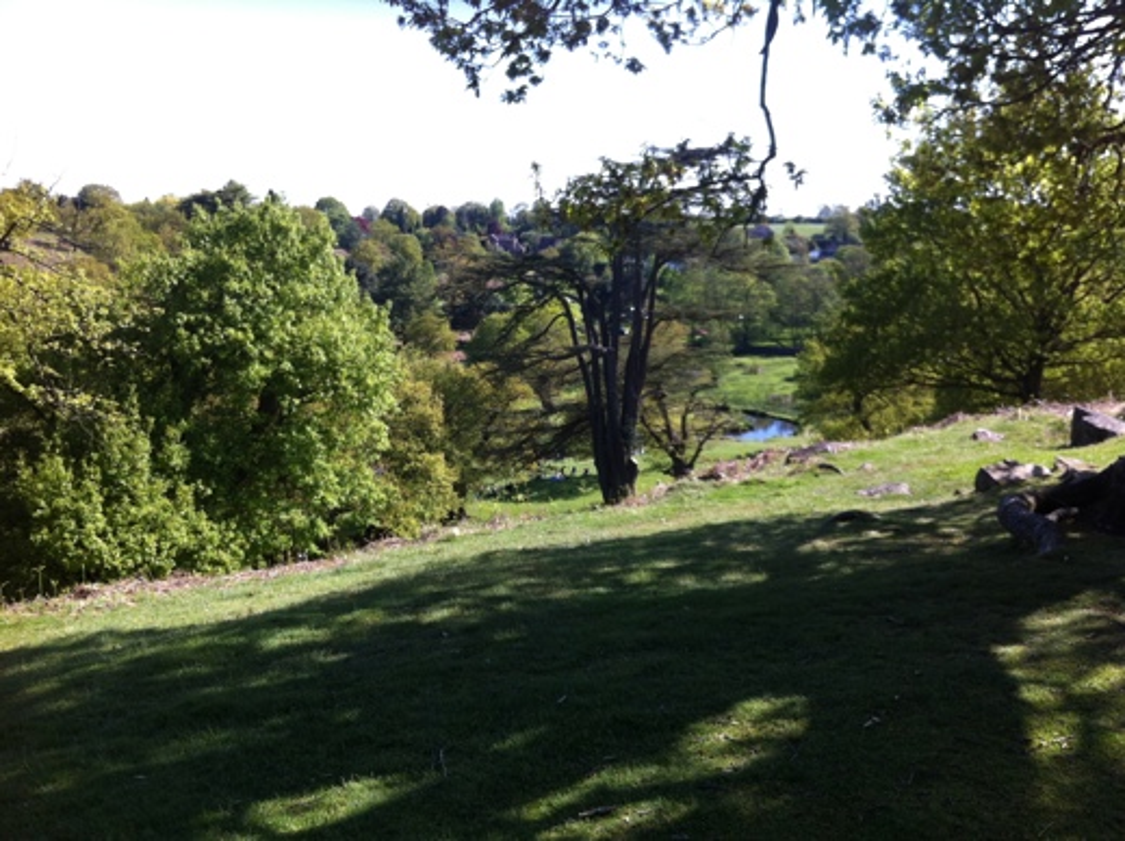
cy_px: 420
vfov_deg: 40.6
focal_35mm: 35
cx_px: 562
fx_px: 1136
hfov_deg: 52.7
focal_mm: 3.85
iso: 80
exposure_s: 1/413
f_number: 2.8
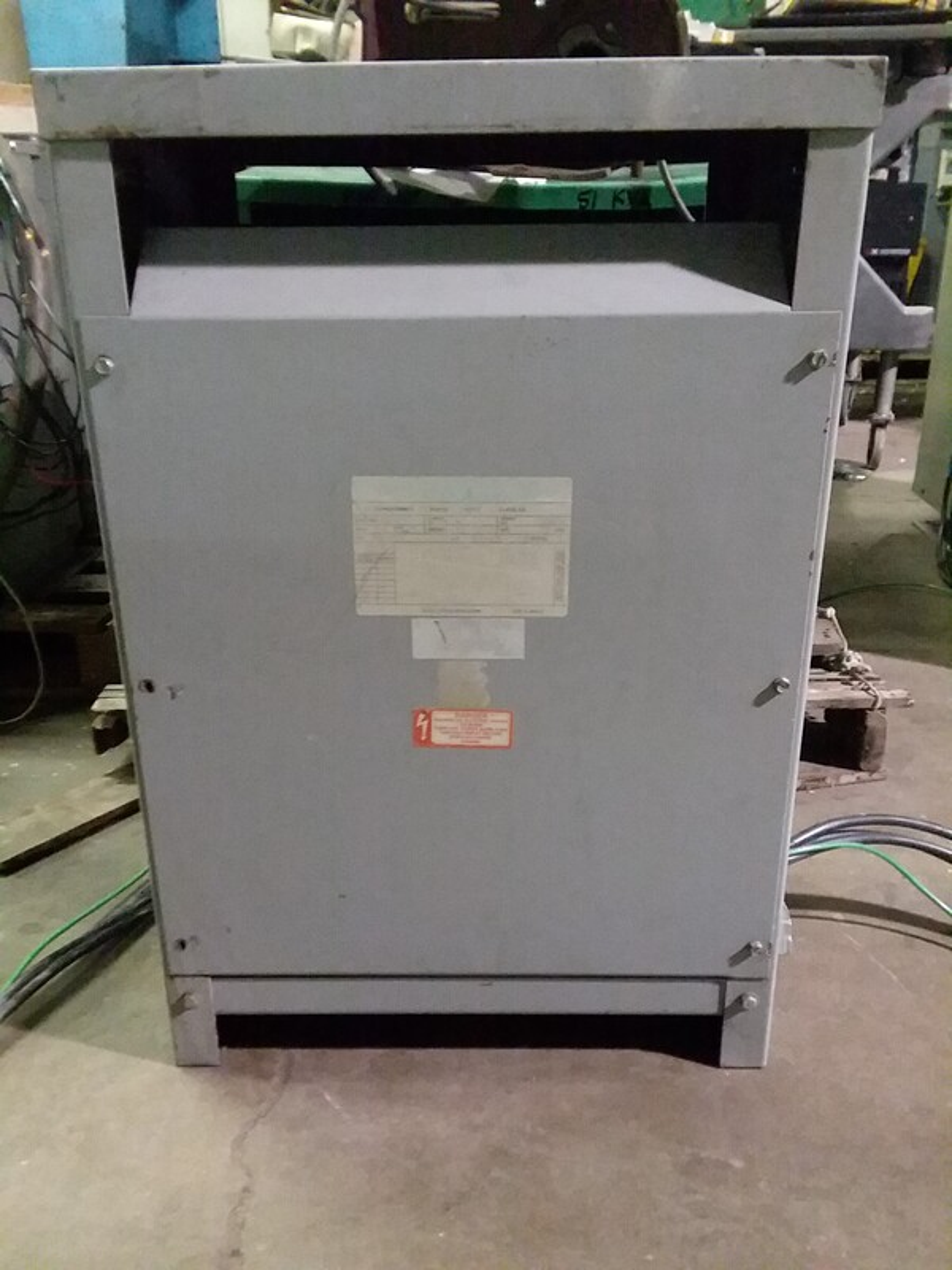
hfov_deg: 48.2
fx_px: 1063
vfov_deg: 61.7
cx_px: 476
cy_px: 635
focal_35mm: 29
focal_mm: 2.47
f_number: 1.9
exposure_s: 1/17
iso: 640
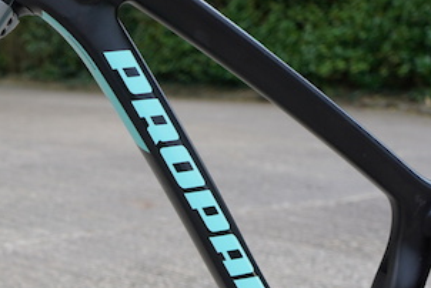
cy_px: 303
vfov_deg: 16.3
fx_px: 983
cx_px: -50
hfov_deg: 23.2
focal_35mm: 82
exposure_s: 1/160
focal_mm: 31
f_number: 4
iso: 200
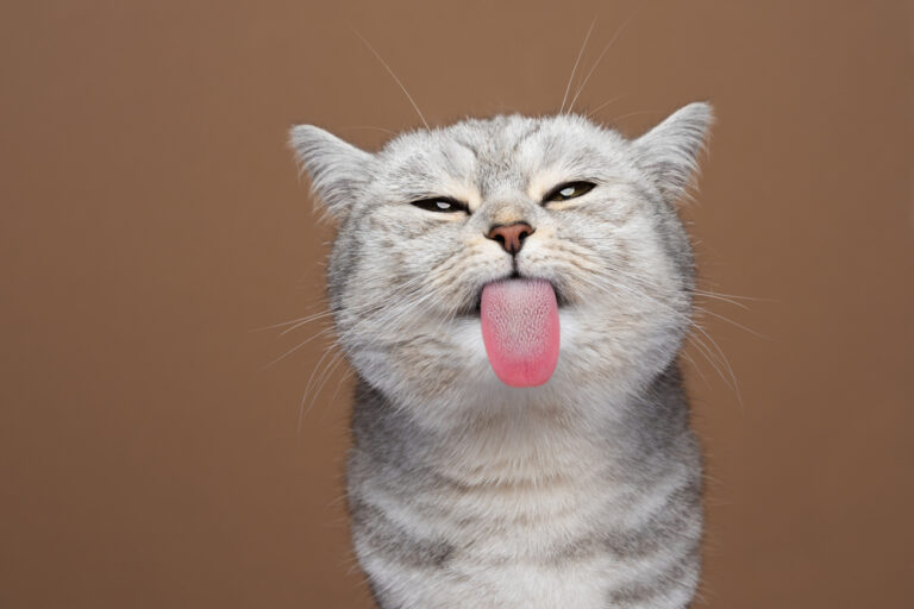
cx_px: 457
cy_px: 304
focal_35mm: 200
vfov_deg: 6.9
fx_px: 5077
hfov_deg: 10.3
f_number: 11
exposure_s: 1/160
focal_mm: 200
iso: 200
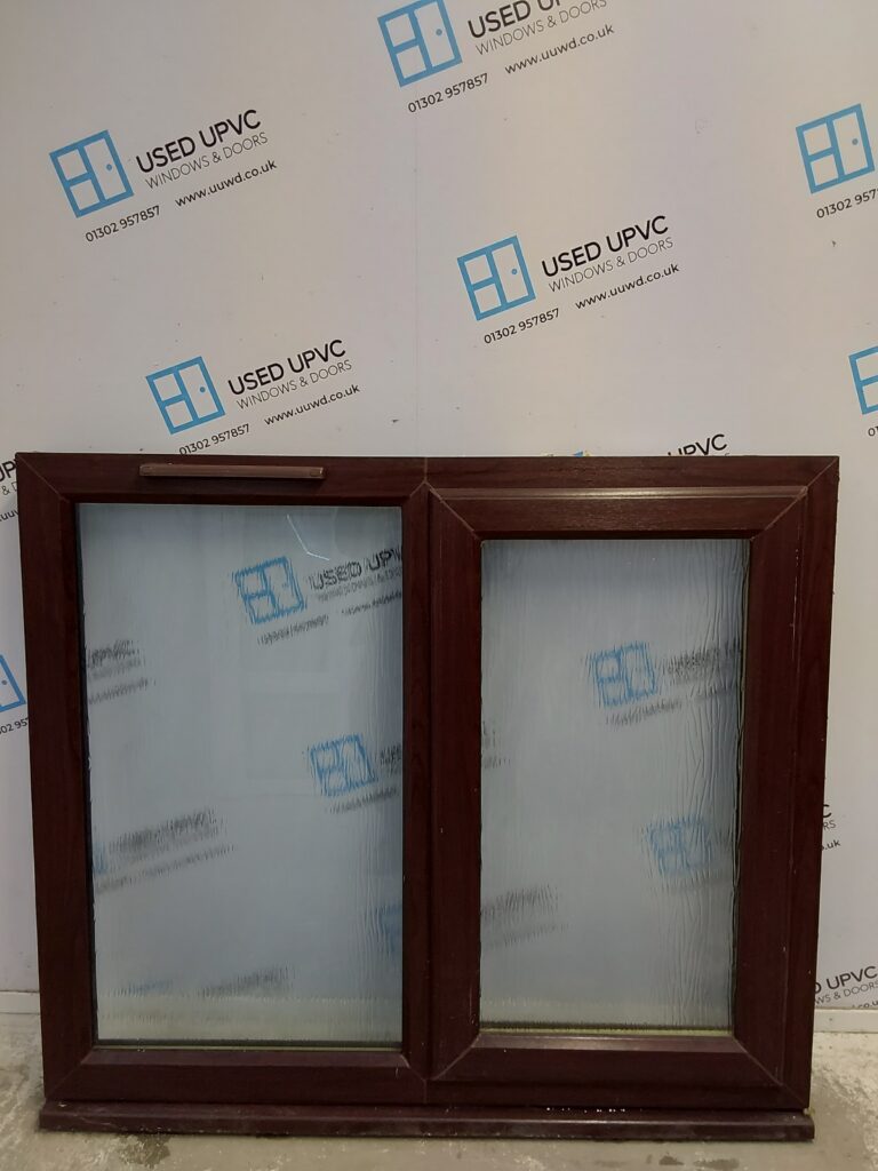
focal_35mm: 28
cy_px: 586
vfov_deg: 63.4
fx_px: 947
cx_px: 439
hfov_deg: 49.7
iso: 64
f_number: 1.9
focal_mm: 2.91
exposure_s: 1/50
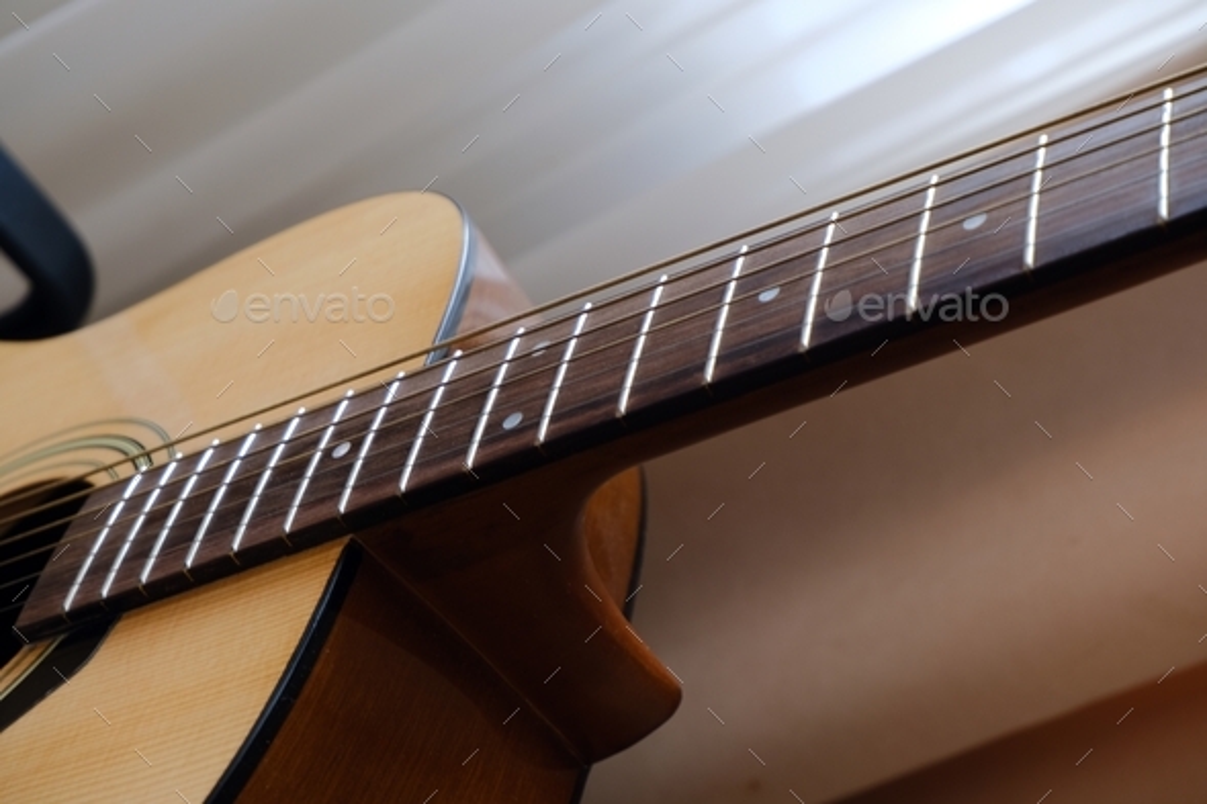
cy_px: 402
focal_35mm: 67
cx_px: 604
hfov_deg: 30.1
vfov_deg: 20.3
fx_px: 2246
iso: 200
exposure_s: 1/4
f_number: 5.6
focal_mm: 44.5
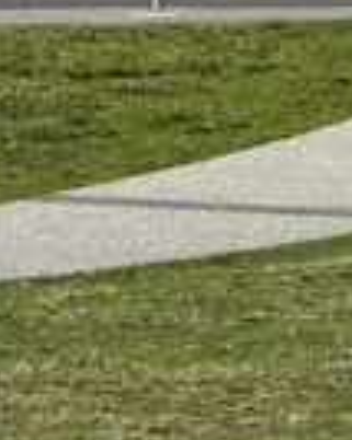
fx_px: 5606
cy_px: -207
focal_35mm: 430
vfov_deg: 4.5
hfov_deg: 3.6
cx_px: 385
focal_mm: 9
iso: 32
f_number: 2.8
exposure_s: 1/995
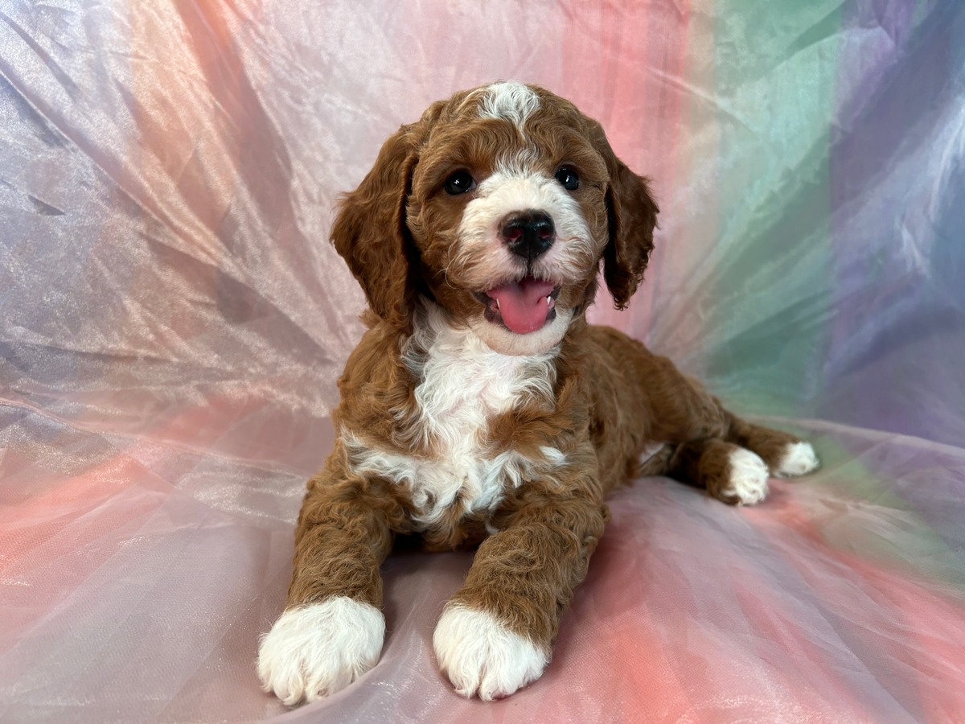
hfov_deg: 67.3
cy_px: 362
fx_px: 725
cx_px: 482
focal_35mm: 26
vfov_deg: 53.1
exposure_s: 1/120
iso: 64
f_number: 1.5
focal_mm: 5.7
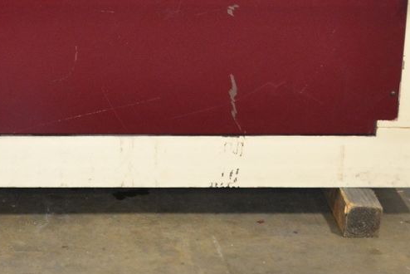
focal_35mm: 109
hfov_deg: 18.3
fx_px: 1242
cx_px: 4
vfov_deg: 12.4
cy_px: -29
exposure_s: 1/60
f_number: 4.2
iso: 1100
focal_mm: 26
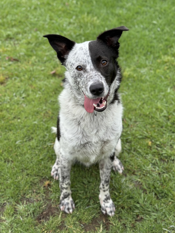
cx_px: 88
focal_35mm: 48
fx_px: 323
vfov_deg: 39.7
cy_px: 116
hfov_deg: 30.3
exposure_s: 1/939
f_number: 1.78
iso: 64
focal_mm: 6.76
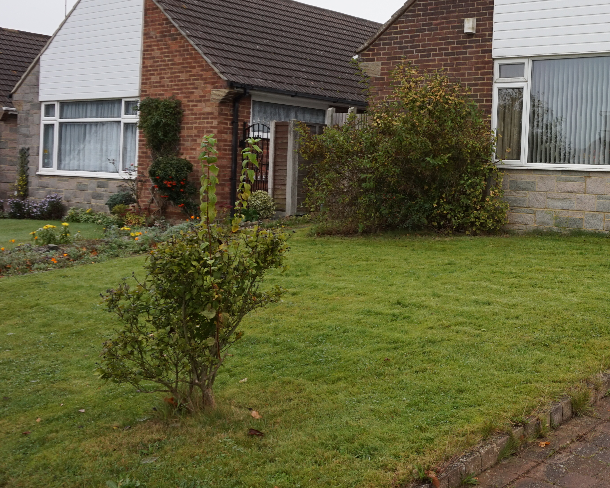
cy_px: 196
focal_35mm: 45
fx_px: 812
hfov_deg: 38.8
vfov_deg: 33.3
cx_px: 529
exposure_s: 1/160
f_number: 4
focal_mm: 16
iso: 125
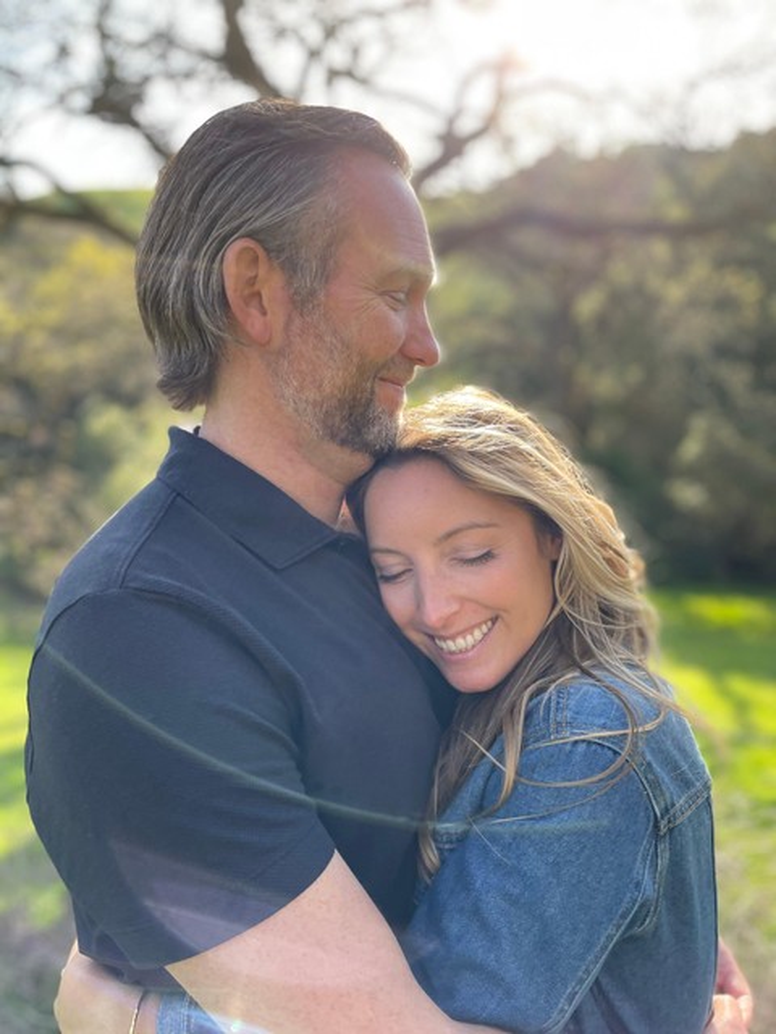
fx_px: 777
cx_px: 388
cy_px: 517
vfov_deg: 67.3
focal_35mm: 26
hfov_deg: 53.1
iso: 32
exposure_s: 1/326
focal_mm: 4.2
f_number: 1.6
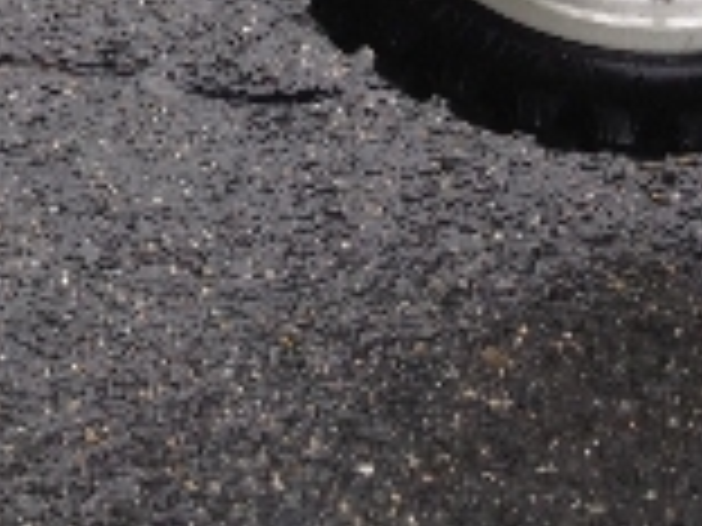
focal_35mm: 175
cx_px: -274
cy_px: -776
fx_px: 3549
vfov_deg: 7.8
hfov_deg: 11.0
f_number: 2.4
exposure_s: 1/167
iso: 64
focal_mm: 4.28
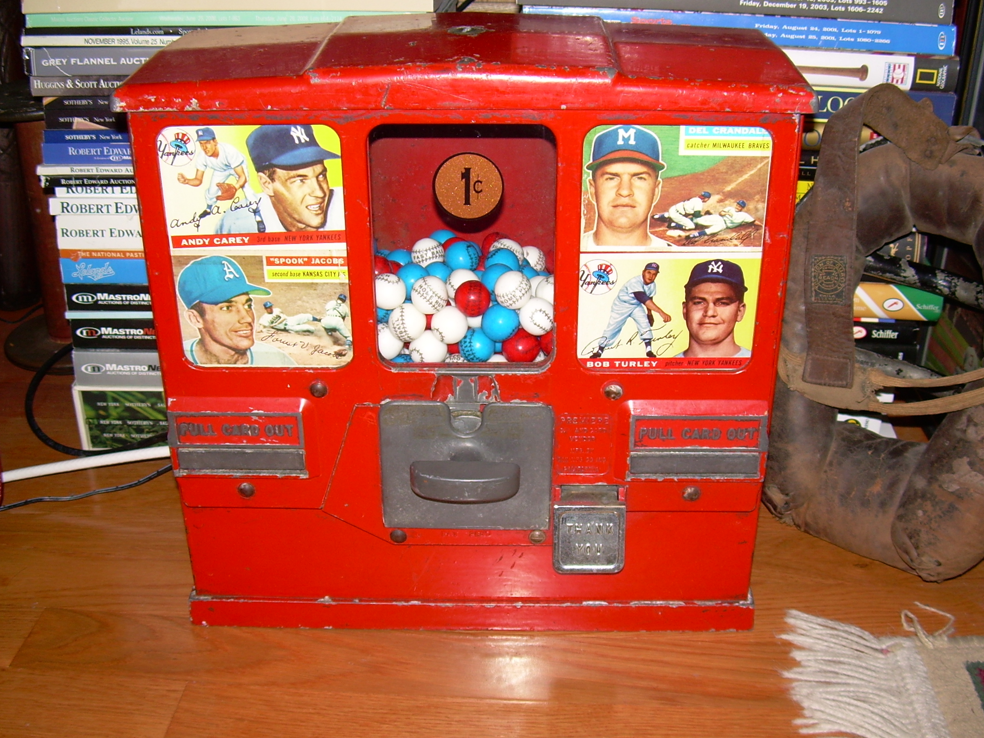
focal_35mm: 41
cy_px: 343
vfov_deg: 35.1
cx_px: 485
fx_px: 1165
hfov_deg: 45.8
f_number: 2.8
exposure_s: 1/60
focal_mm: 6.3
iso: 50
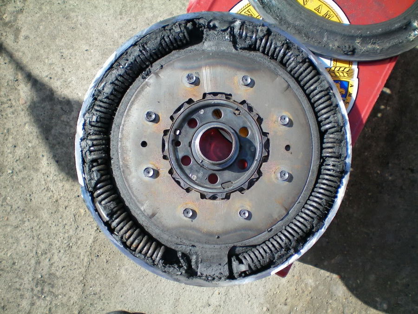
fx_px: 459
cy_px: 157
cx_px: 209
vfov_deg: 37.7
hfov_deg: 49.0
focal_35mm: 38
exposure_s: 1/400
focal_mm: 6.3
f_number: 3.1
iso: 64
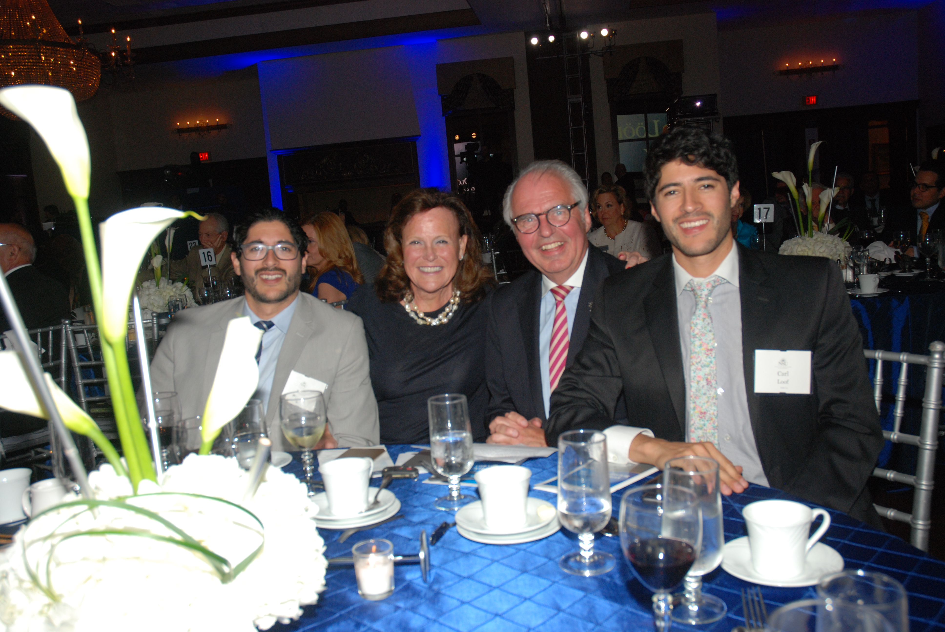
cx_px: 472
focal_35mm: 33
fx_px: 867
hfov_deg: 57.2
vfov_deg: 40.1
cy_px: 316
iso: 400
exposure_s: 1/60
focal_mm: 22
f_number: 5.6
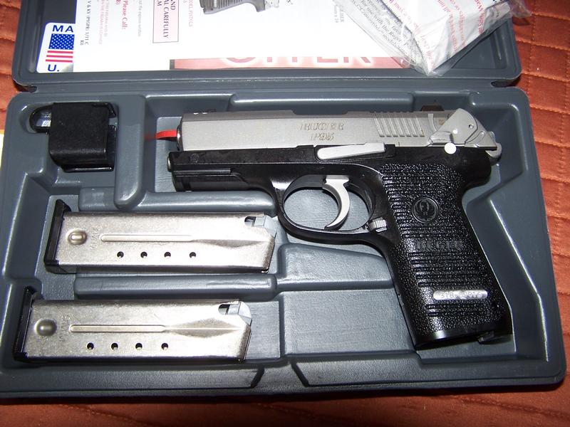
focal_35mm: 38
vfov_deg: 37.7
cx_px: 285
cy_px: 214
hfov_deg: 49.0
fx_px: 626
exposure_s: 1/60
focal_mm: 6.3
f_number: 2.8
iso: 80
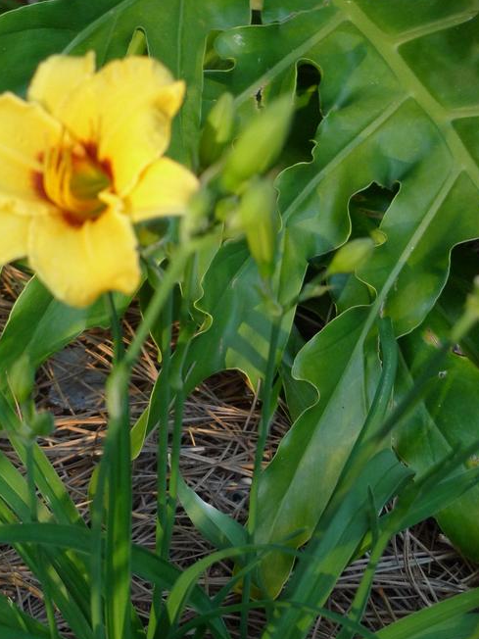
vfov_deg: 21.3
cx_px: 123
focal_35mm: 92
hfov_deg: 16.0
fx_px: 1697
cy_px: 277
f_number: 2.8
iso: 320
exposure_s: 1/125
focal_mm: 12.8
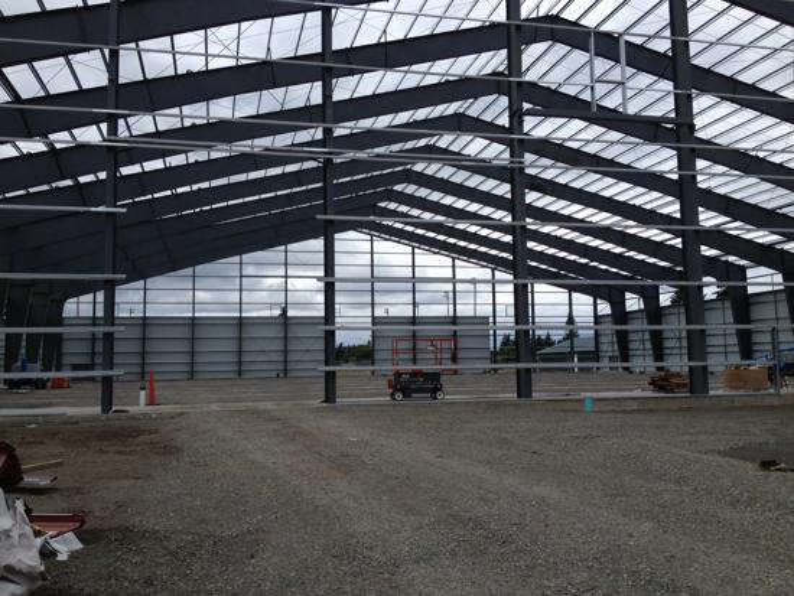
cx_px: 397
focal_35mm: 35
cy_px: 298
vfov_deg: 40.7
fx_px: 803
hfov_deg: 52.6
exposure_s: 1/1672
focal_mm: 4.28
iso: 50
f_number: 2.4
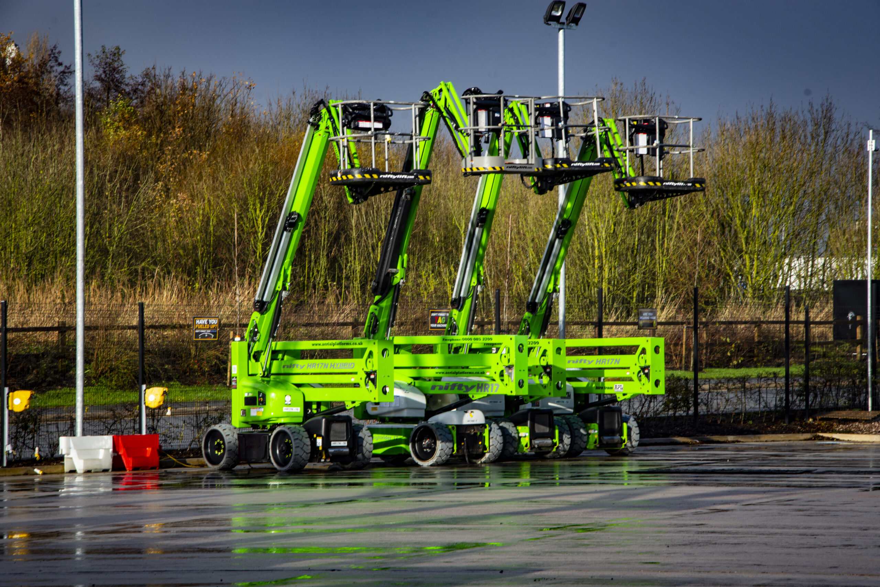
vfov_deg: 9.3
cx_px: 440
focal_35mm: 147
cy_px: 294
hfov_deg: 14.0
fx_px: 3593
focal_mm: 98
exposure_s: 1/160
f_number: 14
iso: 250
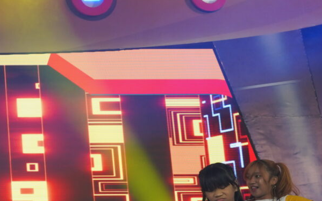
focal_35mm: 108
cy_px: 135
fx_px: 947
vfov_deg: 12.1
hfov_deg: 16.9
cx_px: -201
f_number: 4
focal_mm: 31
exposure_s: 1/250
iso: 800
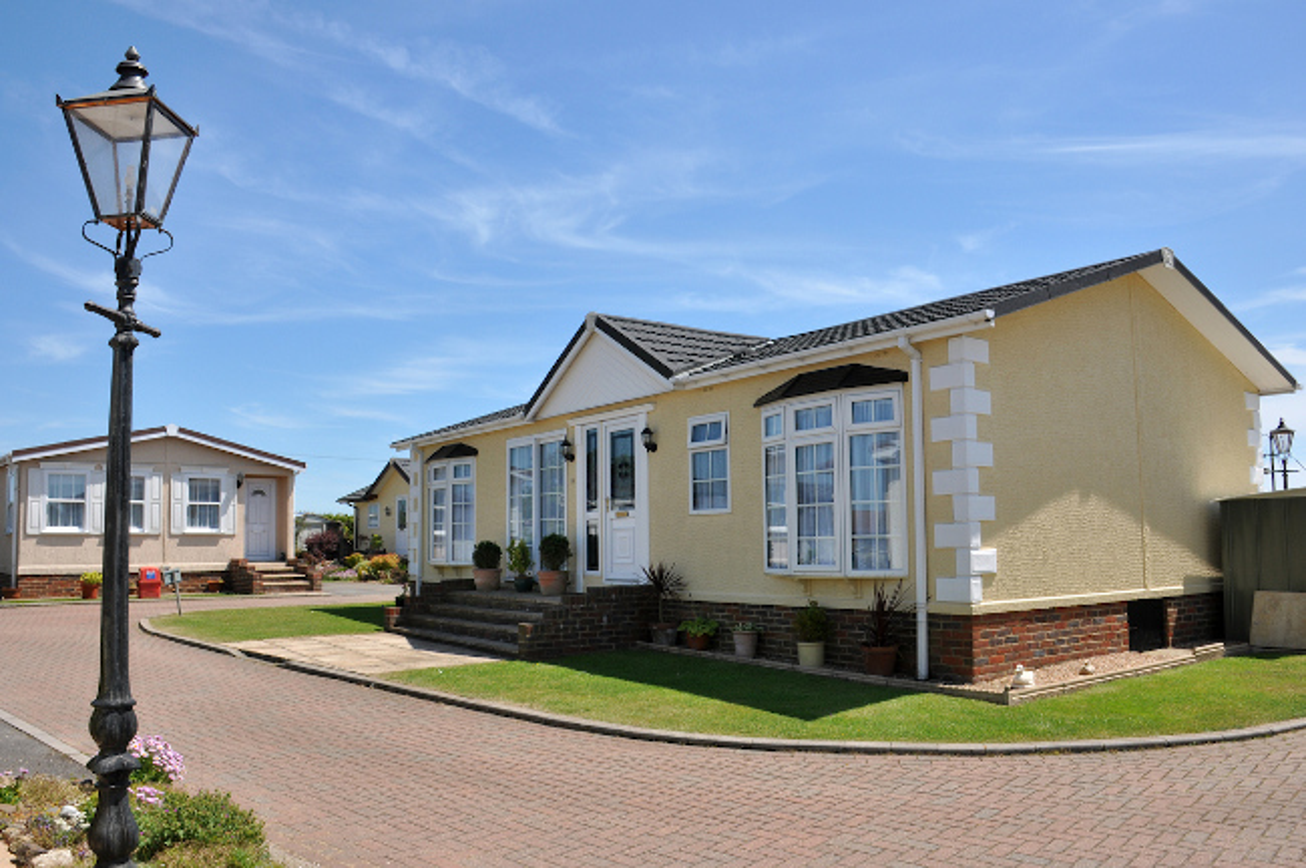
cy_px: 434
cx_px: 653
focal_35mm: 27
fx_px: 978
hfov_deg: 67.4
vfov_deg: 47.8
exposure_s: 1/320
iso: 200
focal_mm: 18
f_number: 9
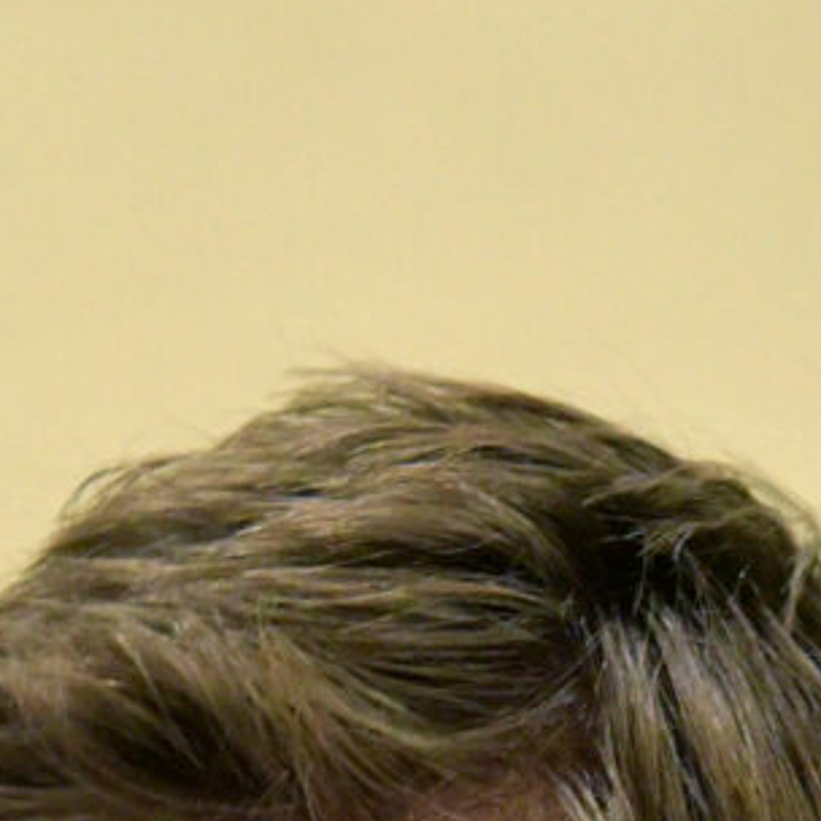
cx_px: -257
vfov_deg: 2.0
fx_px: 23452
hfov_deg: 2.0
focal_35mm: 874
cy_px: 1978
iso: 5000
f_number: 2.8
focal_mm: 122
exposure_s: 1/160
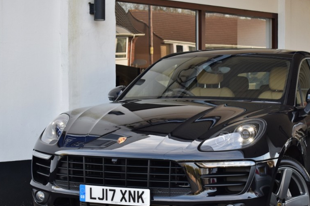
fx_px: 781
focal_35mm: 91
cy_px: 133
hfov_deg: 22.4
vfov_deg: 15.1
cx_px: 190
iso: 400
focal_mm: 45
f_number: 6.3
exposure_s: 1/160
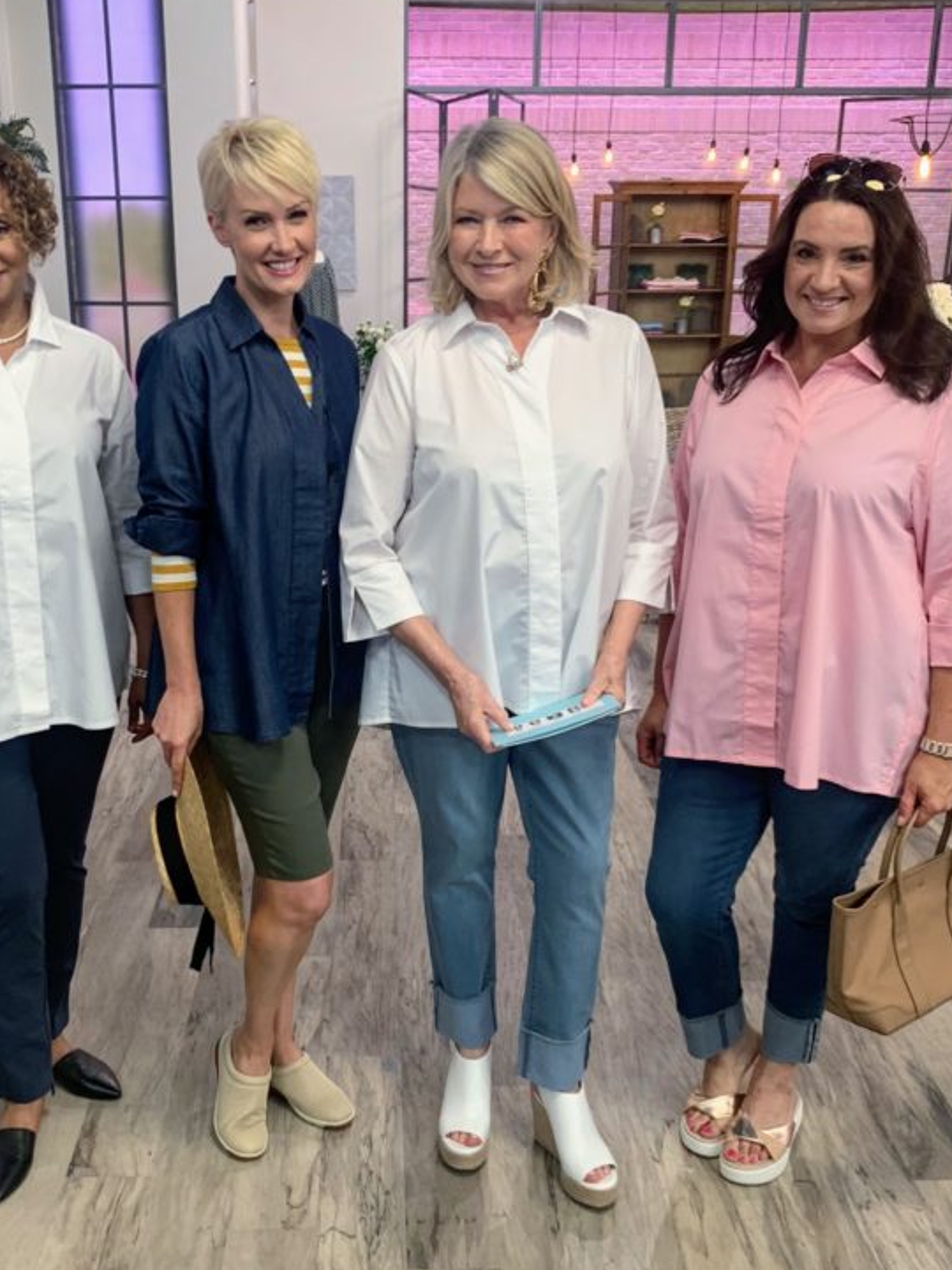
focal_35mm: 37
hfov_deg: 38.6
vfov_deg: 50.1
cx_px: 405
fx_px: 1357
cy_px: 683
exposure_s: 1/60
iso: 80
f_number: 1.8
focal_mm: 4.25
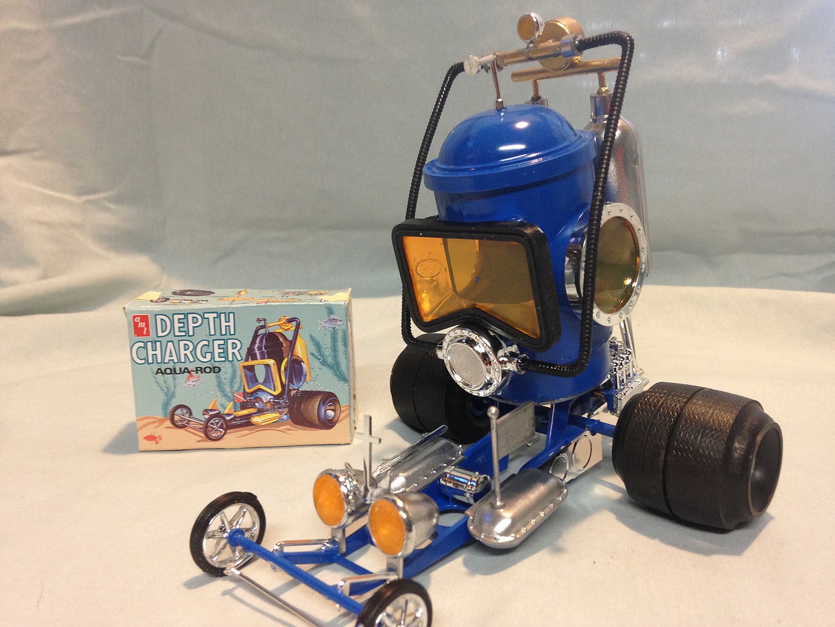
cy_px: 314
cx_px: 418
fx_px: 796
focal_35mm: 33
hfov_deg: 55.4
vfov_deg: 42.9
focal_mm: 4.12
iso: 125
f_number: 2.4
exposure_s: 1/20
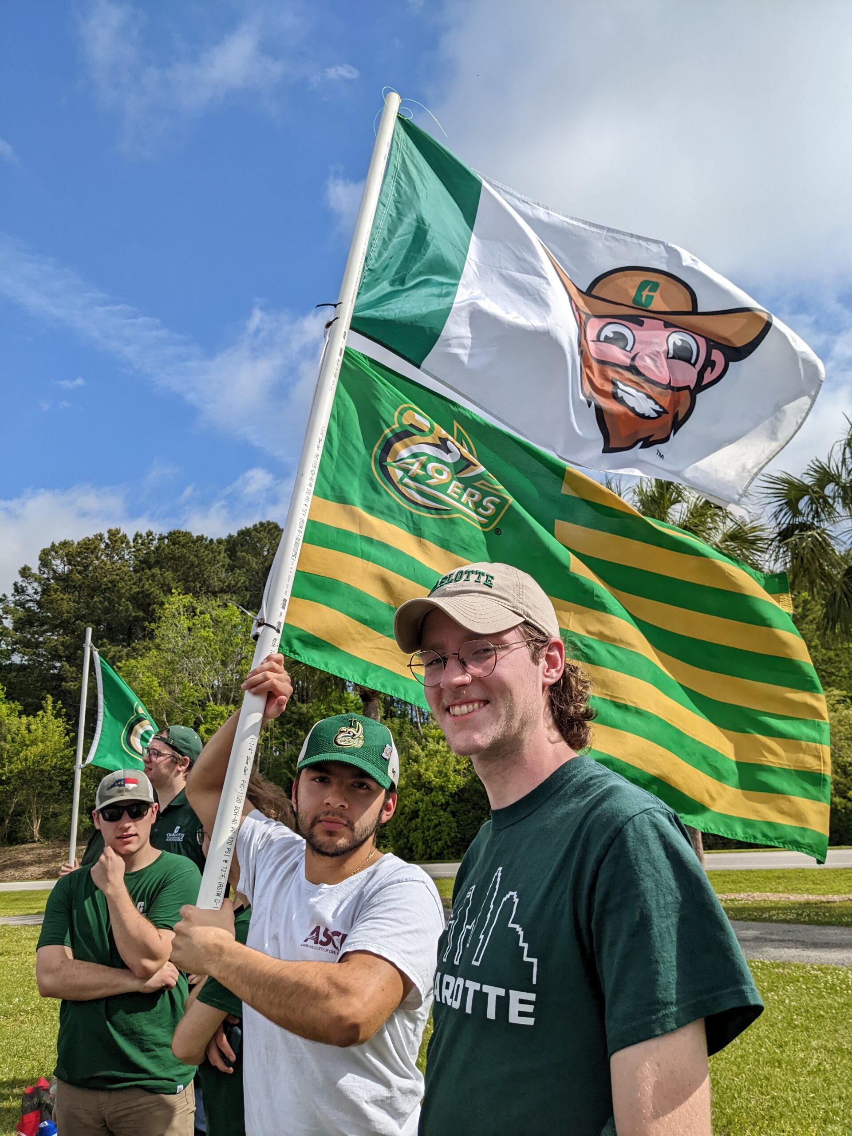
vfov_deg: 65.3
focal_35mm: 27
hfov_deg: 51.4
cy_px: 568
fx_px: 886
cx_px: 426
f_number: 1.73
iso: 56
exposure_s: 1/5882
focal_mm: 4.38
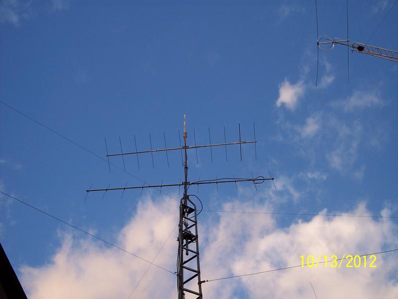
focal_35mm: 39
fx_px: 448
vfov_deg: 36.8
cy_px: 150
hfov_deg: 47.9
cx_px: 199
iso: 100
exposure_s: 1/250
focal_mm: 8
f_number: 3.4
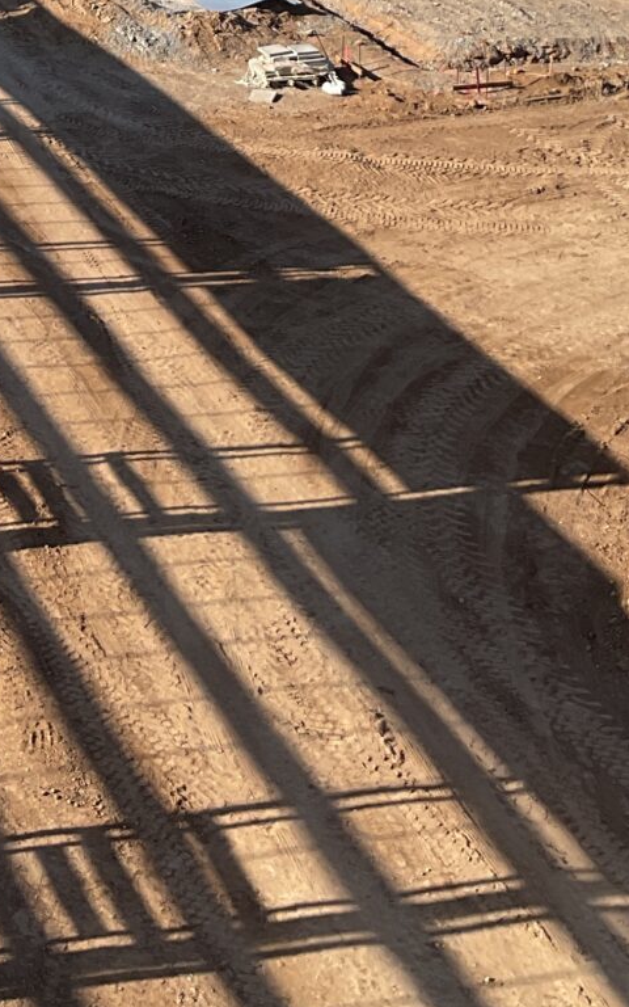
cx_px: -227
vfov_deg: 23.4
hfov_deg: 15.1
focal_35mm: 82
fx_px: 2249
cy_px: -157
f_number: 1.8
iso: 16
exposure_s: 1/898
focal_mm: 3
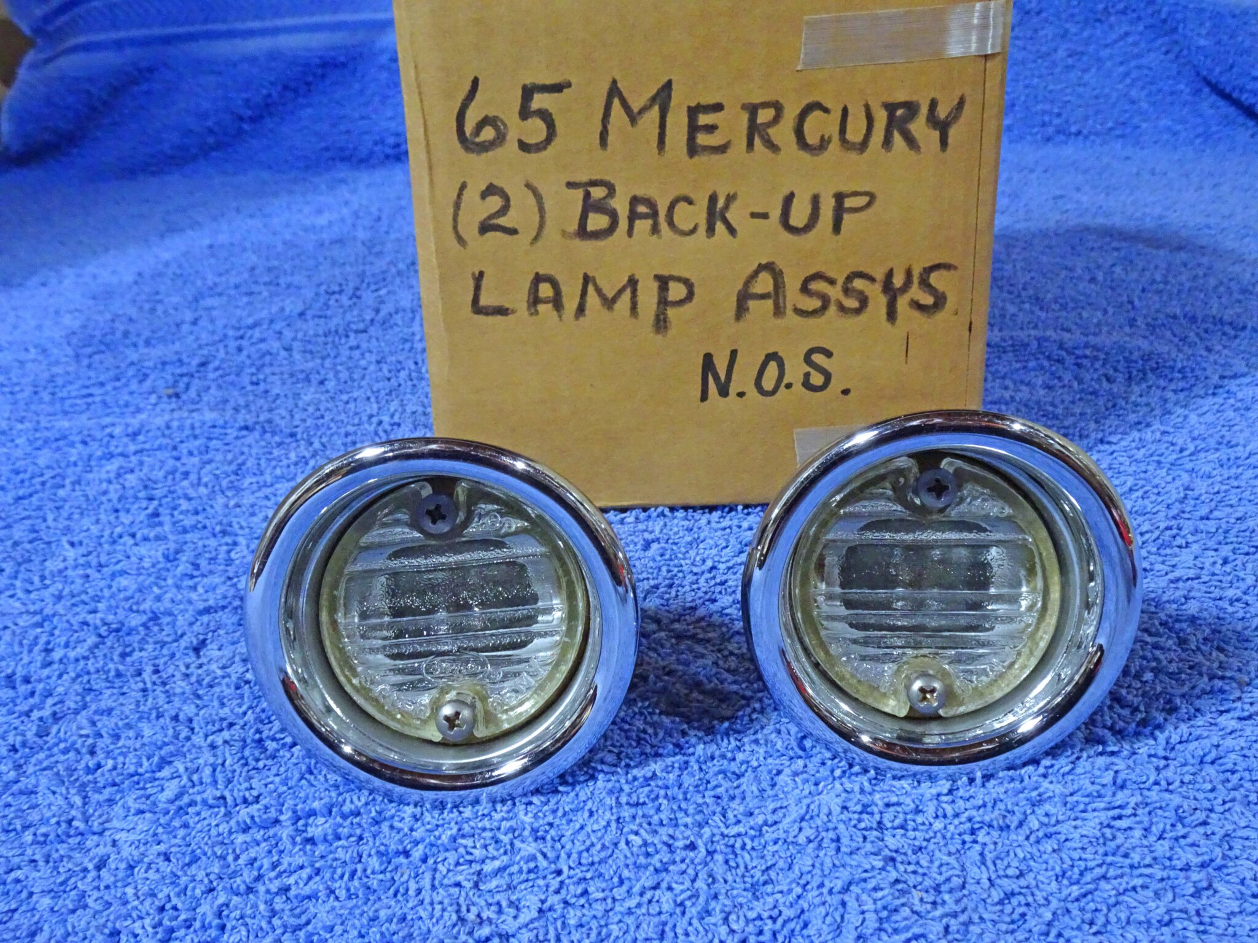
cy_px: 472
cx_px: 629
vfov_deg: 41.8
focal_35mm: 34
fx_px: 1236
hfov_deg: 54.0
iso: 800
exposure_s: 1/25
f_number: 4
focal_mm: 5.79
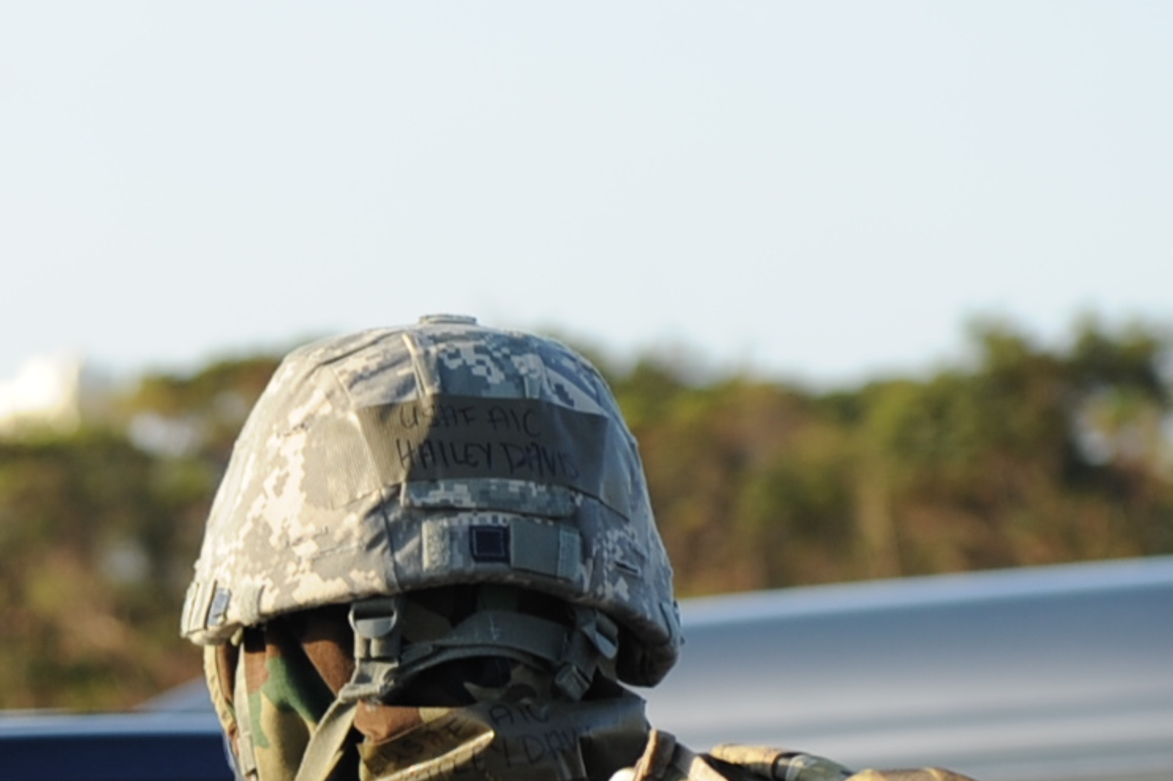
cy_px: 789
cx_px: -98
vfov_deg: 5.2
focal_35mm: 266
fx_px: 8663
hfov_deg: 7.7
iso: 200
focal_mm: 62
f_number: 3.5
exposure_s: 1/800
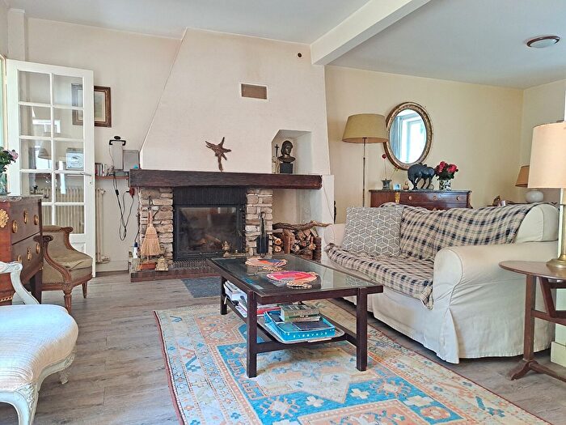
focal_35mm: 25
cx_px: 283
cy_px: 212
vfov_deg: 54.9
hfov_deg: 69.4
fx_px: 409
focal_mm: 4.65
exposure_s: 1/60.2
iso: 250
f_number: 1.8
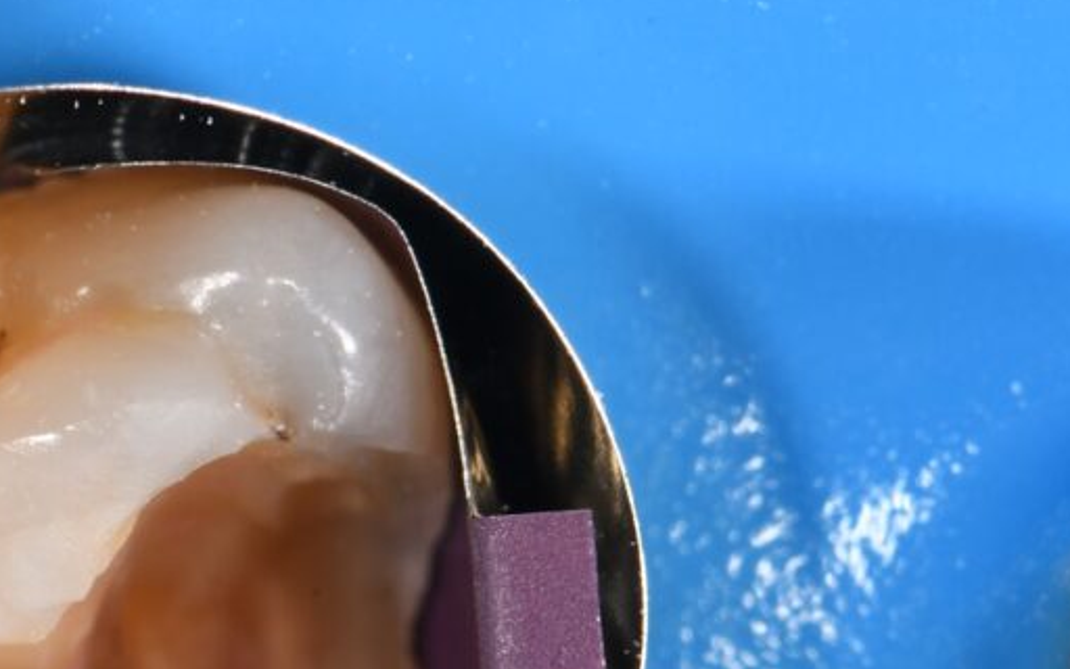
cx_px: 79
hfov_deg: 6.5
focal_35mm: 320
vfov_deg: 4.1
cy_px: 698
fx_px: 9332
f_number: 32
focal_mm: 105
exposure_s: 1/200
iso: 200
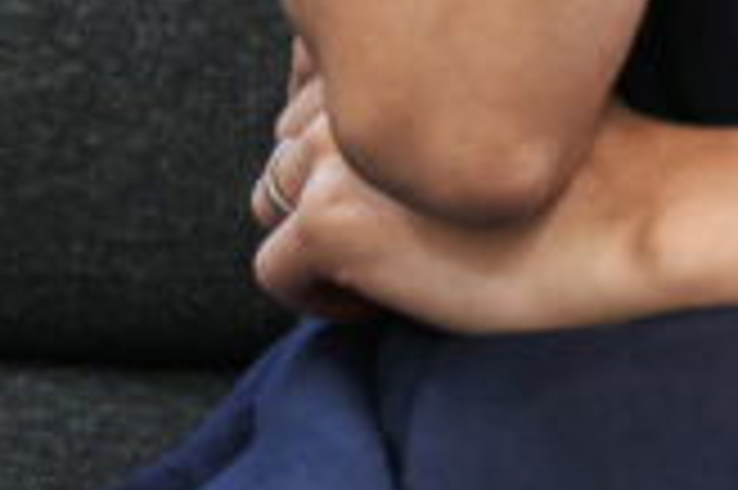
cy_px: -913
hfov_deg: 10.3
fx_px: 3584
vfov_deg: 7.1
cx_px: 1746
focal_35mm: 175
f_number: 2.8
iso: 800
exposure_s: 1/100
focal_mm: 28
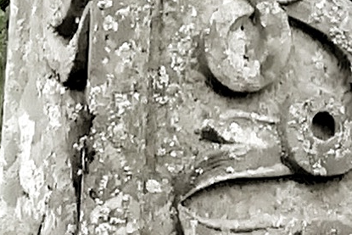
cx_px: 389
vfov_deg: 4.3
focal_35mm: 271
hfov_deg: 7.5
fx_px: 2651
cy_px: -980
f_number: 2.2
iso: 50
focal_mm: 3.46
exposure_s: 1/1052
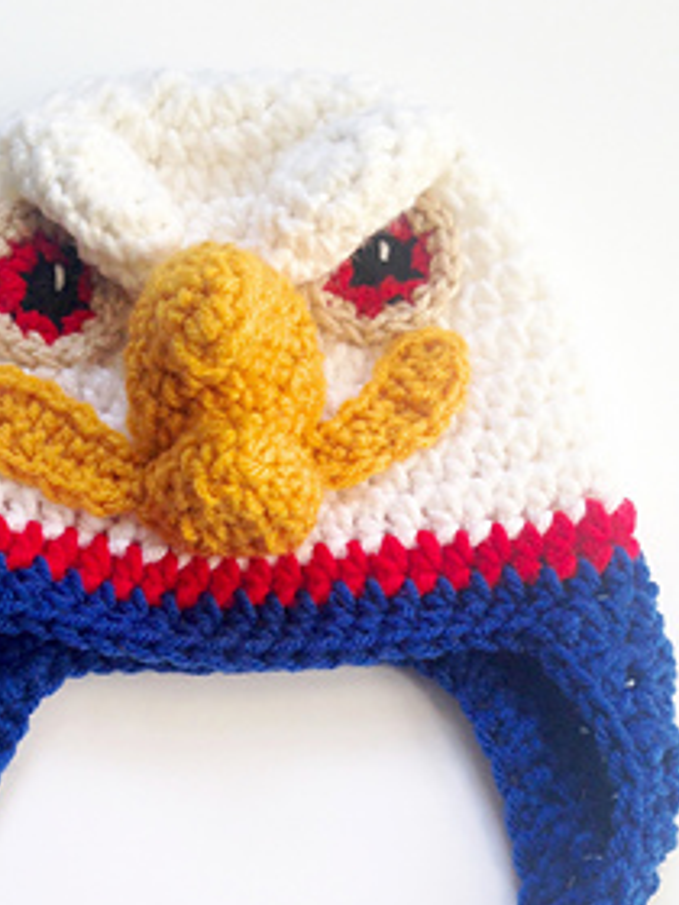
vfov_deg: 31.9
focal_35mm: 59
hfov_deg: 24.7
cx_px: 234
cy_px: 721
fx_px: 1543
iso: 50
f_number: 2.4
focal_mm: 4.12
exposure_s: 1/131
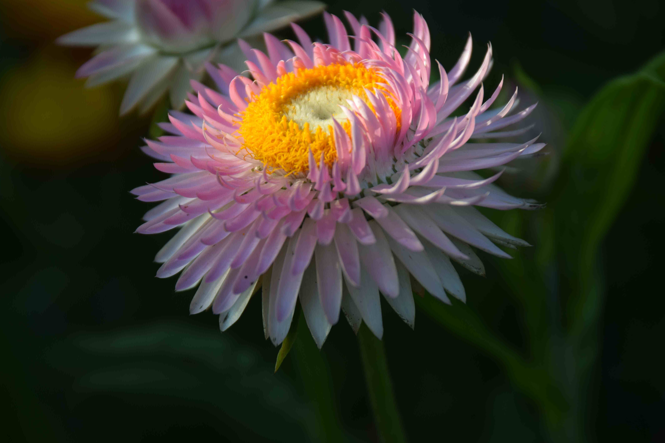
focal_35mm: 229
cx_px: 316
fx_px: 4222
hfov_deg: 9.0
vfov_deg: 6.0
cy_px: 202
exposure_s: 1/320
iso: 200
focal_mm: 135
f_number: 5.6
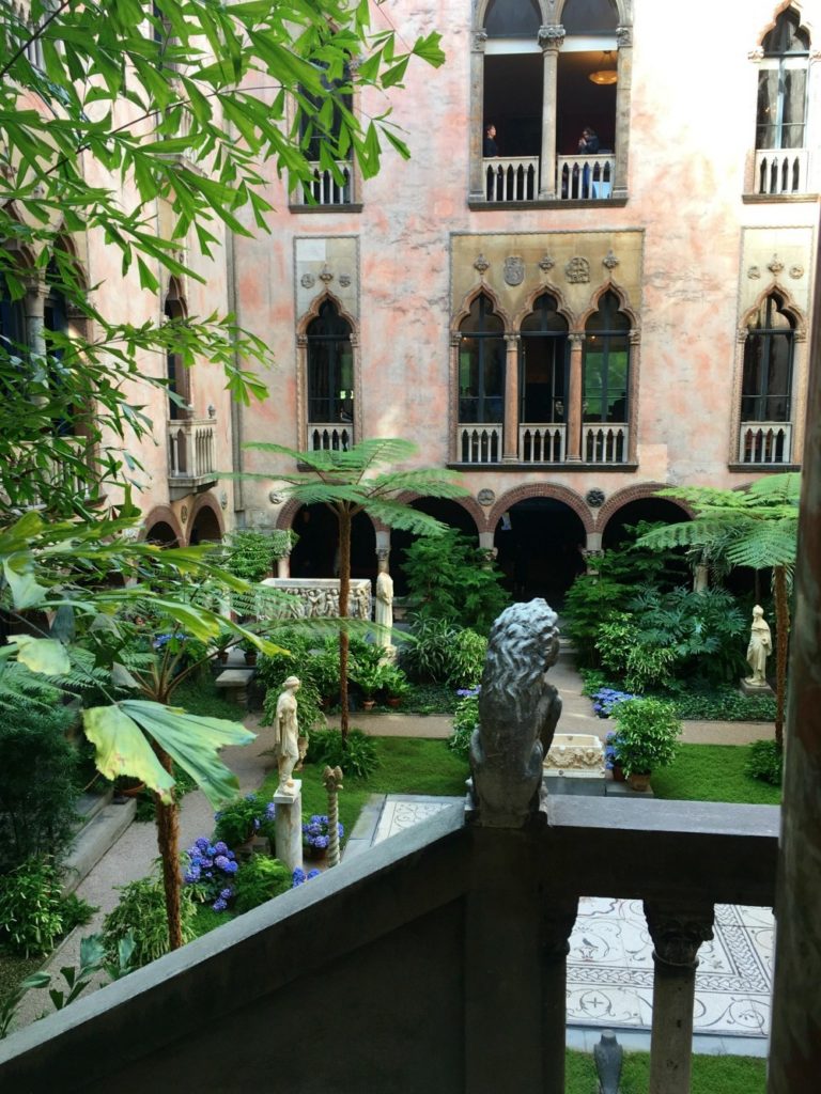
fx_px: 917
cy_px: 547
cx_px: 410
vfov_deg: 61.7
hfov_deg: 48.2
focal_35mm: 29
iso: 25
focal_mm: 4.15
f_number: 2.2
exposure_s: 1/40
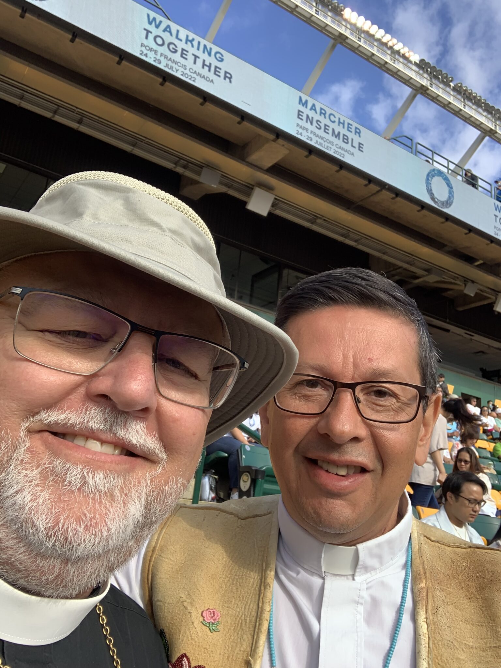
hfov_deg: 44.2
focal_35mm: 32
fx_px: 618
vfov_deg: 56.8
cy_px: 334
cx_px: 250
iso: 16
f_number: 2.2
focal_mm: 2.87
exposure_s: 1/416
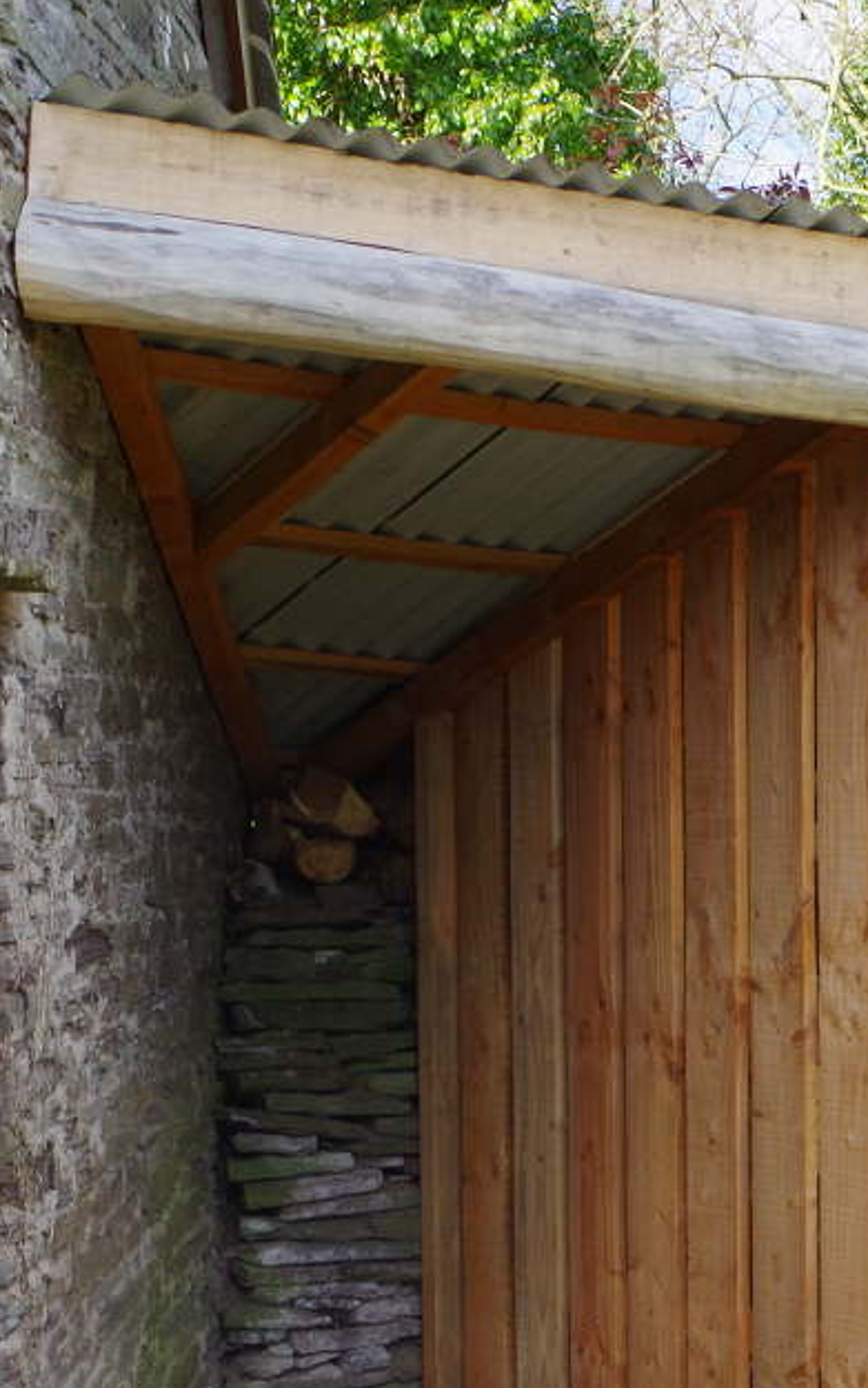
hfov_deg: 14.9
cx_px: 1021
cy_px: 947
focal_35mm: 85
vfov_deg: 24.2
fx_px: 3215
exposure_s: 1/125
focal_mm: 26.25
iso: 400
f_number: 11
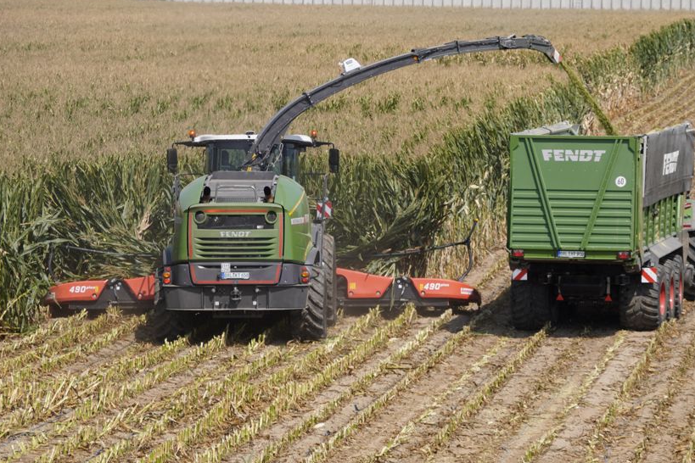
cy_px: 281
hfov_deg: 9.0
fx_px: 4421
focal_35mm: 229
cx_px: 454
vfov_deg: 6.0
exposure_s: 1/640
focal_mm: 106
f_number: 5.6
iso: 100
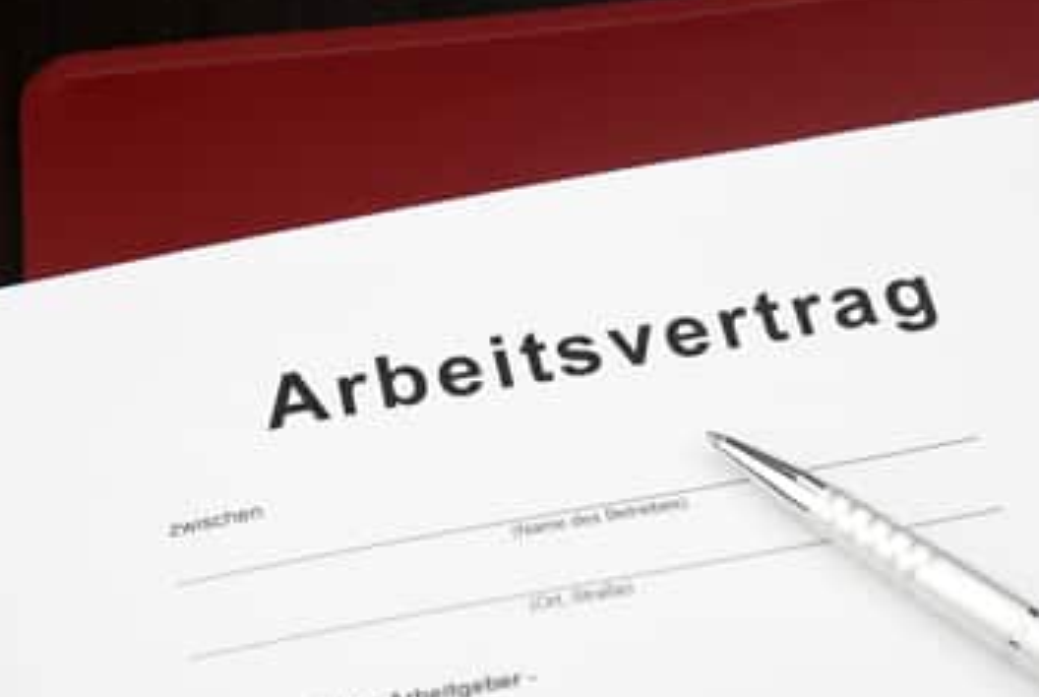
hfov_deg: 22.6
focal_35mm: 90
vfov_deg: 15.2
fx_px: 2602
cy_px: 397
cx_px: 524
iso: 100
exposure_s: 1/13
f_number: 10
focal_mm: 50
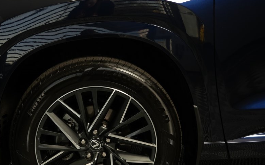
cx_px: 93
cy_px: 114
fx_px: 361
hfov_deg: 39.9
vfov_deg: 25.6
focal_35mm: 50
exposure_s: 1/200
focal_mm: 18
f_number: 4
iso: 250
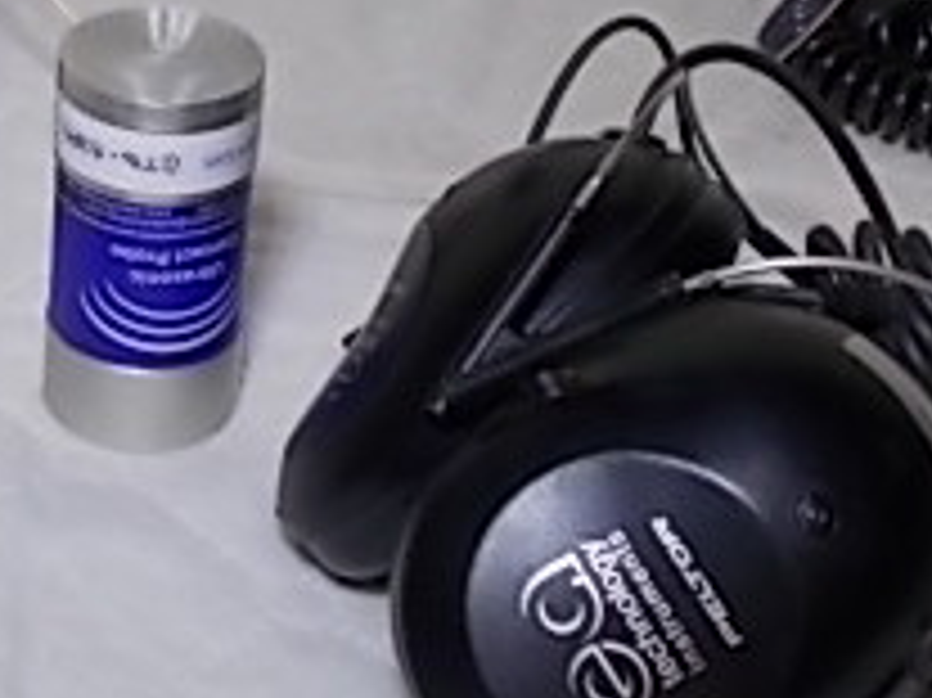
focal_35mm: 105
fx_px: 2825
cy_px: -18
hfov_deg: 18.2
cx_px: -32
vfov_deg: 13.9
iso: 80
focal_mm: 6
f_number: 3.6
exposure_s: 1/30
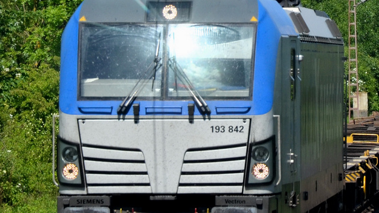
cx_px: 317
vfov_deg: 3.0
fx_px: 4031
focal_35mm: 401
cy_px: 19
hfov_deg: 5.4
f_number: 8
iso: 250
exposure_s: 1/800
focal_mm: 98
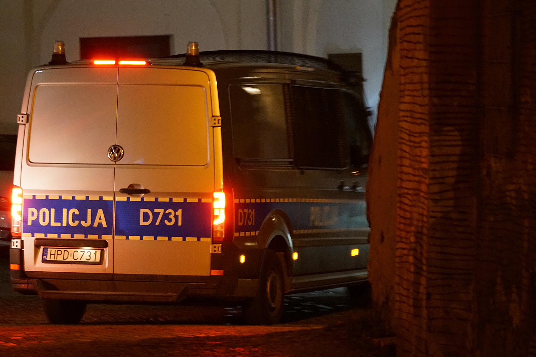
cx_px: 268
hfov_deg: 10.2
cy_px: 178
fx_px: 3015
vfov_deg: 6.8
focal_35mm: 202
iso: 3200
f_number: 4.5
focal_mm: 135
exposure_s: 1/15
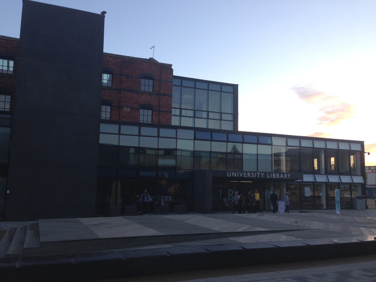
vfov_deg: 42.9
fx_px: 358
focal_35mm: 33
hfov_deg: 55.4
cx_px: 188
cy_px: 141
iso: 50
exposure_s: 1/187
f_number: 2.4
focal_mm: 4.12
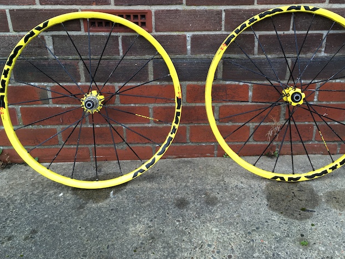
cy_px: 96
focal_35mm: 37
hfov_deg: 50.1
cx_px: 187
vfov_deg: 38.4
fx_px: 369
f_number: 2.2
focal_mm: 4.15
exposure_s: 1/100
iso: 25
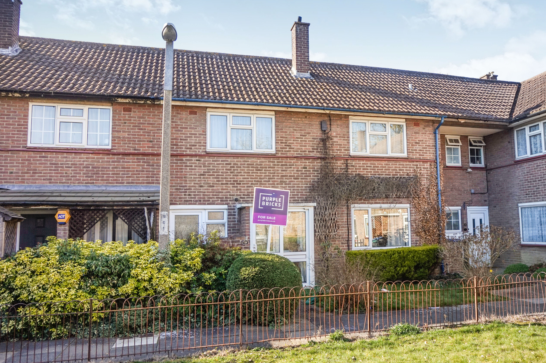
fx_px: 455
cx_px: 331
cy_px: 178
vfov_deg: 43.6
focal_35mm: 30
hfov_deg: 61.4
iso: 100
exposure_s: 1/100
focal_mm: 16
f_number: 8
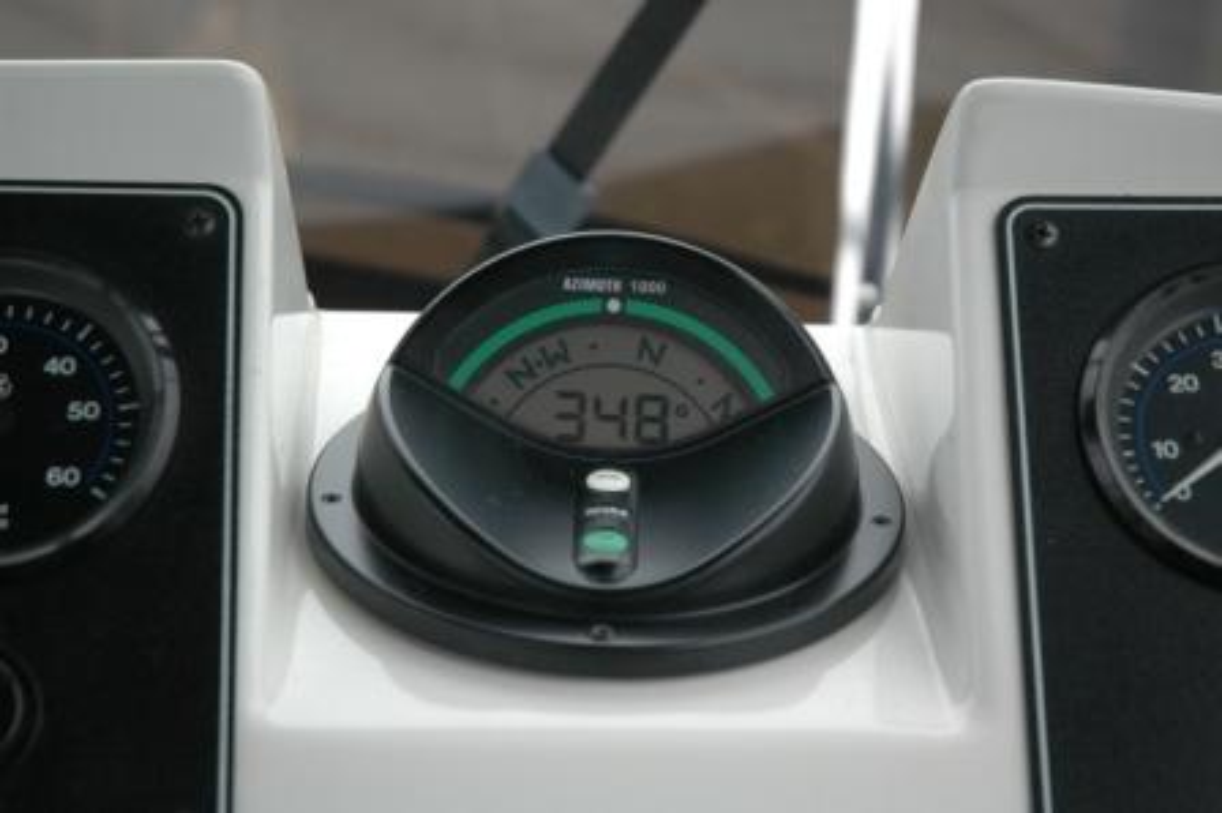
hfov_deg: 24.6
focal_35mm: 82
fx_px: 2798
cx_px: 611
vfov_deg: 16.5
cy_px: 406
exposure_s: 1/100
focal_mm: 55
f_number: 5
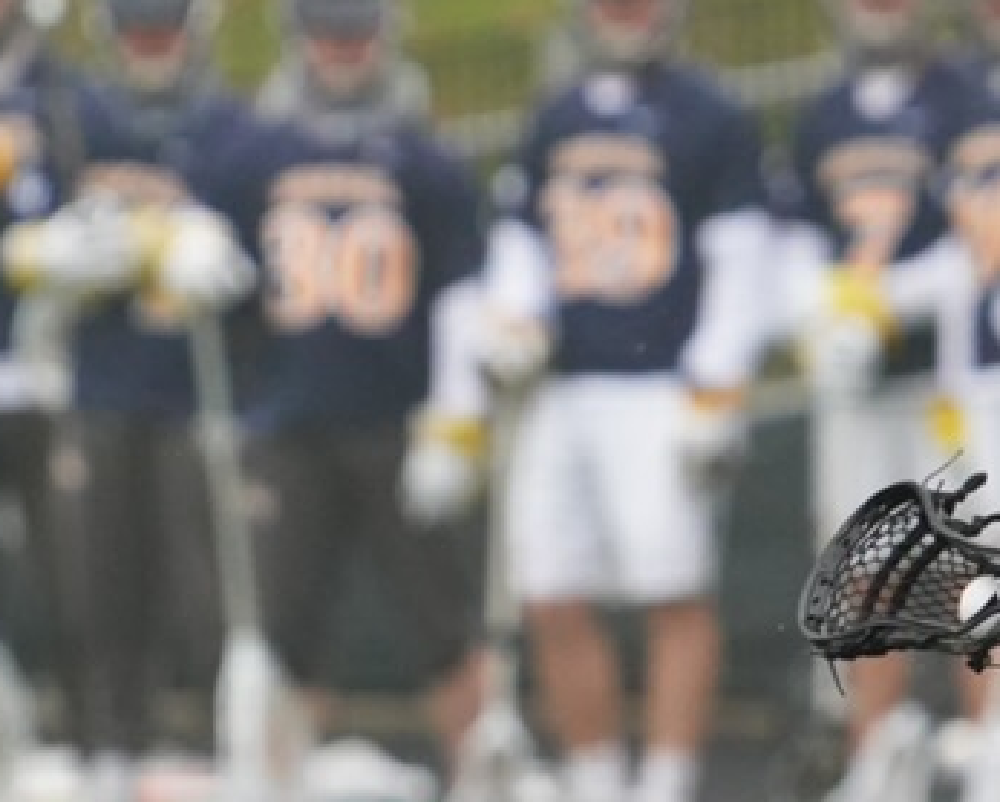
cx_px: 1017
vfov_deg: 1.0
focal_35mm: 1550
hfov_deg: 1.2
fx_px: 45900
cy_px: 672
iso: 6400
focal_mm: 448
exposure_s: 1/2000
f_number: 6.3
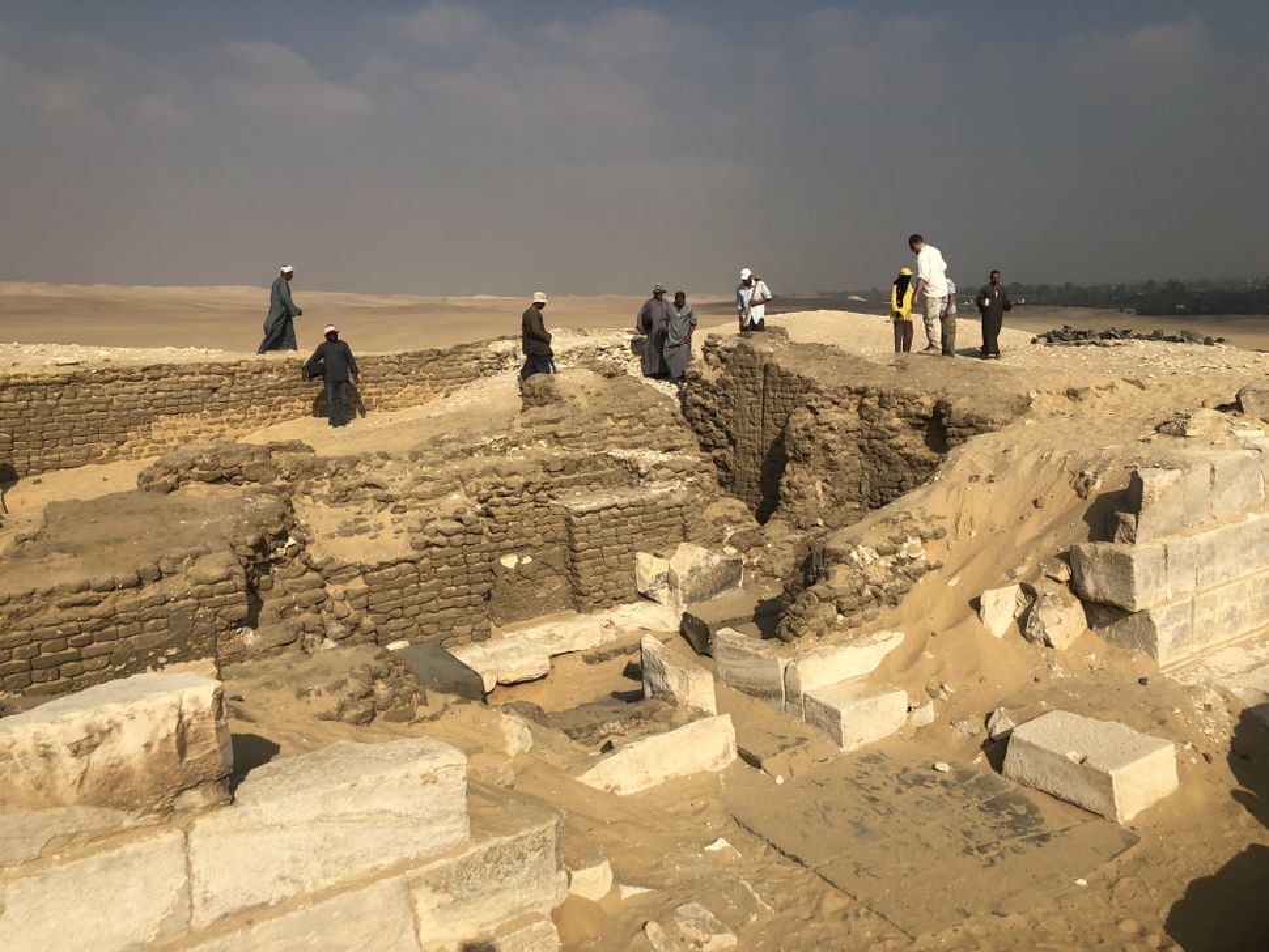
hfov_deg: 63.4
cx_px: 634
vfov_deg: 49.8
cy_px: 476
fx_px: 1027
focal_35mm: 28
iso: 25
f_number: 1.8
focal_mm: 3.99
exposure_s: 1/4000
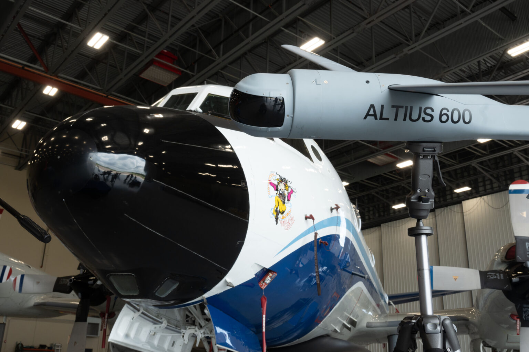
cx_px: 264
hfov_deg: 53.1
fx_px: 529
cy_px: 176
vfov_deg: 36.9
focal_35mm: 36
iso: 200
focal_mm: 24
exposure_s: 1/50
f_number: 10
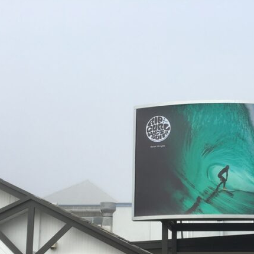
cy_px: 225
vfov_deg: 27.2
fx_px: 506
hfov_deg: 27.4
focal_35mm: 61
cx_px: 214
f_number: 2.2
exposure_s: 1/999
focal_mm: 4.15
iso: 25
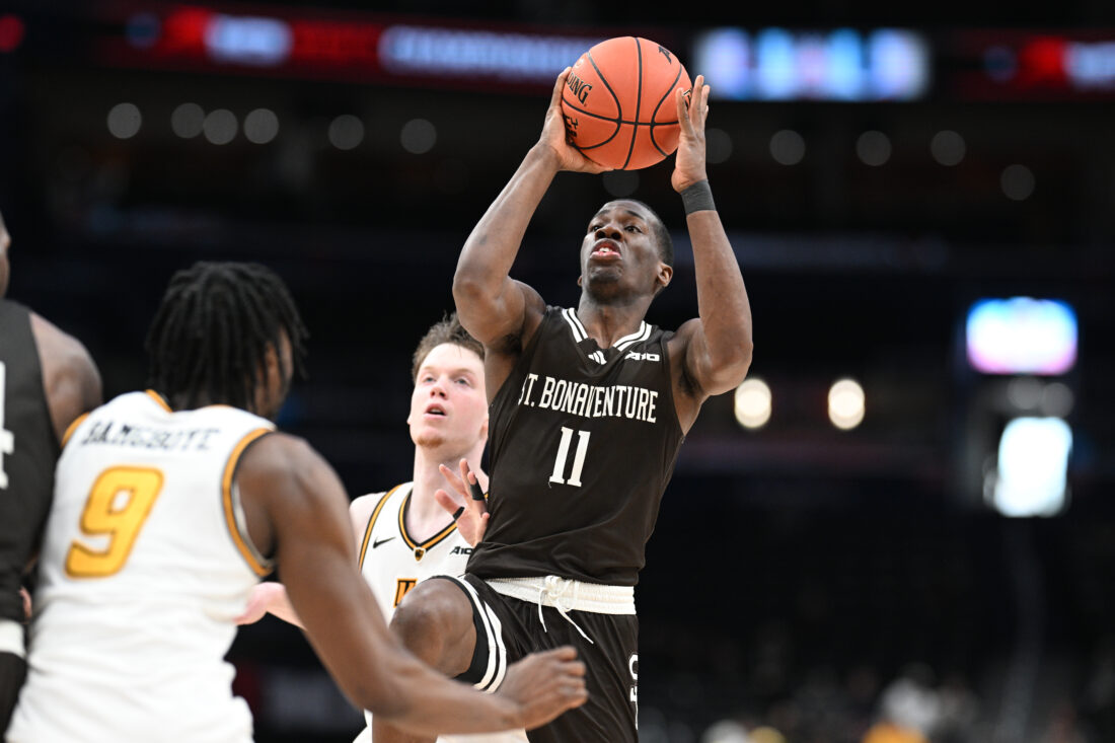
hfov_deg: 15.2
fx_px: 4180
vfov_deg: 10.2
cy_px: 372
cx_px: 558
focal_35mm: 135
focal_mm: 135
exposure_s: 1/2000
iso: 2000
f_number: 1.8
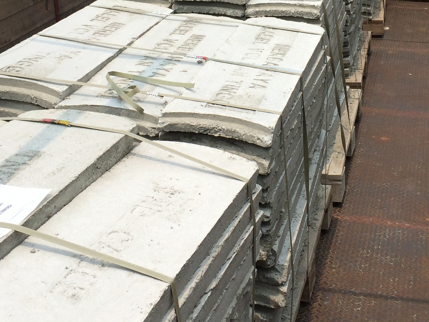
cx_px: 266
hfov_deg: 28.5
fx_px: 843
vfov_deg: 21.1
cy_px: 21
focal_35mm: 68
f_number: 2.2
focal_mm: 4.12
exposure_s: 1/3425
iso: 32
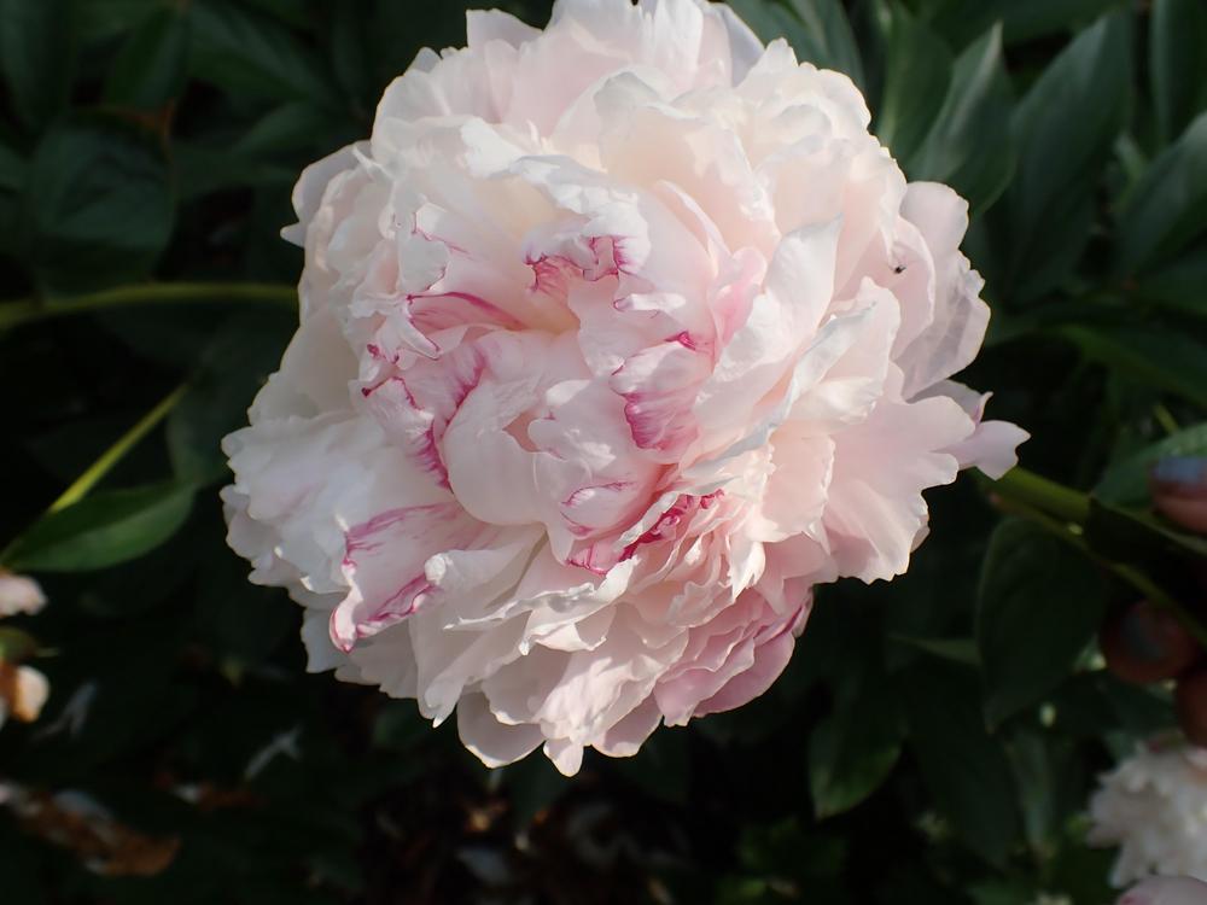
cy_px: 452
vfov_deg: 46.8
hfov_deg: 60.0
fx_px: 1046
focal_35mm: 30
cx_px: 604
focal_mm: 5.4
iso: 100
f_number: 3.2
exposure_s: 1/640
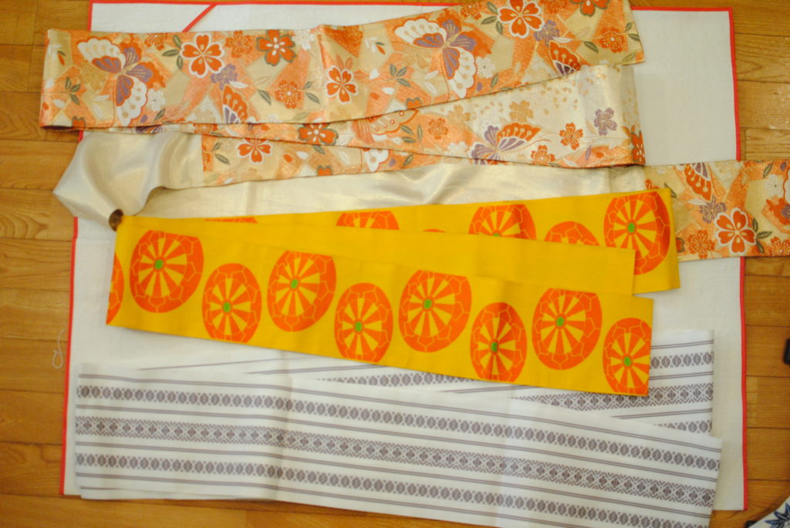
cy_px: 264
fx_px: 1153
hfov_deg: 37.8
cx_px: 395
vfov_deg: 25.8
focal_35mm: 52
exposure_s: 1/250
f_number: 2.2
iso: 1600
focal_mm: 35
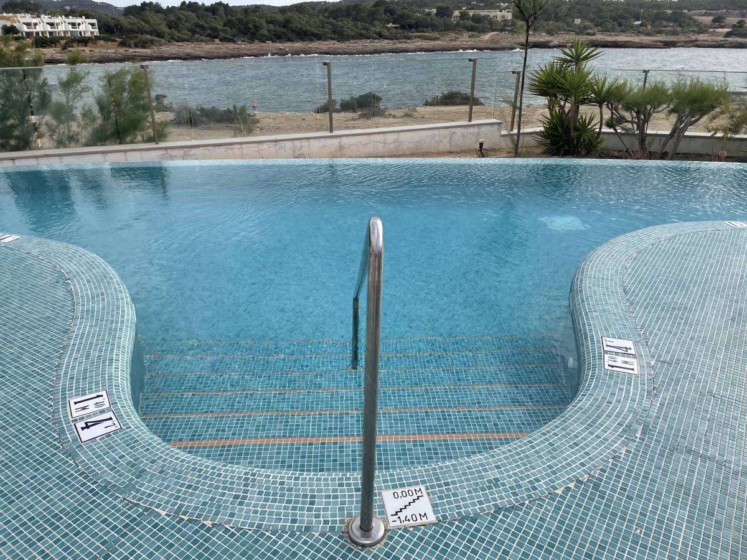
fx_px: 561
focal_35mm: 26
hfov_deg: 67.3
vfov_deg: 53.1
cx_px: 374
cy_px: 280
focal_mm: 4.2
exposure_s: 1/2353
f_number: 1.6
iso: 32
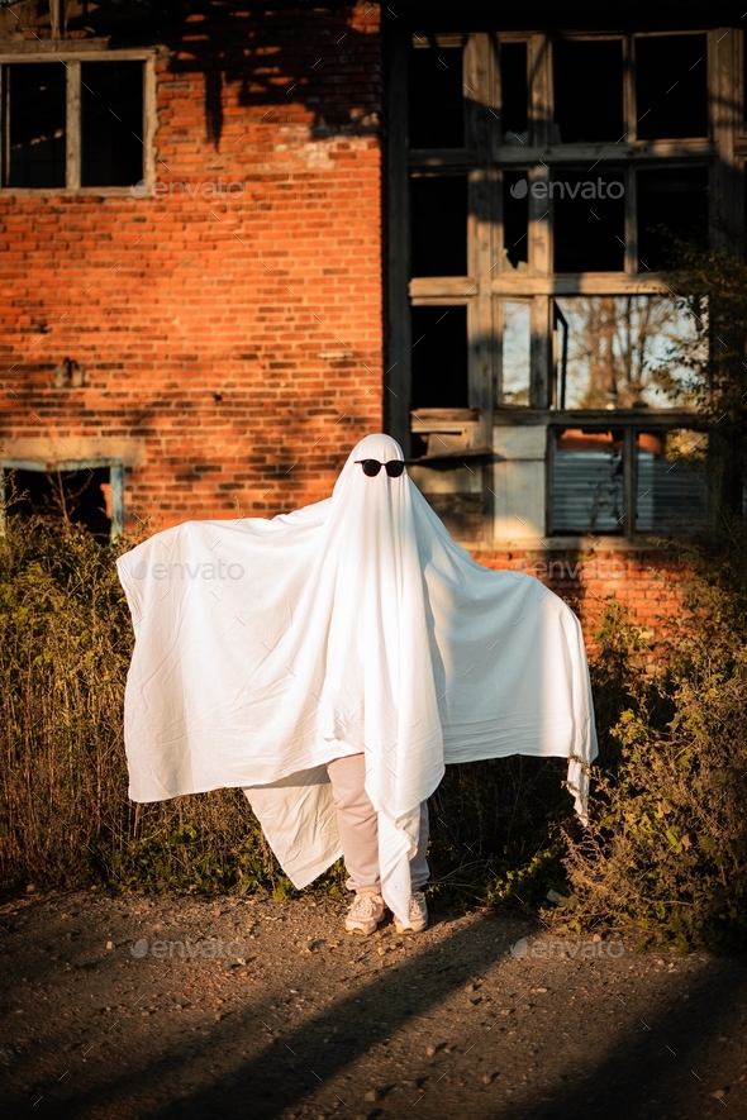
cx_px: 374
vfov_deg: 39.6
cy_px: 560
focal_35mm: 50
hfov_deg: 27.0
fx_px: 1556
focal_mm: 50
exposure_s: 1/800
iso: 50
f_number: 2
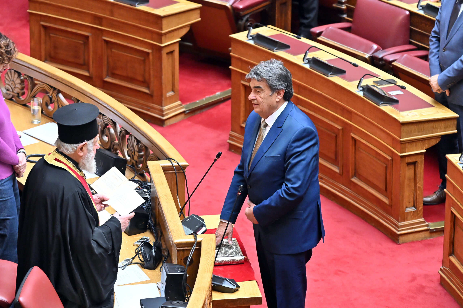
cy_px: 154
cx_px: 232
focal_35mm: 180
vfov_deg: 7.6
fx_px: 2315
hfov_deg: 11.4
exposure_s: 1/250
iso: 4500
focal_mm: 180
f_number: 5.6
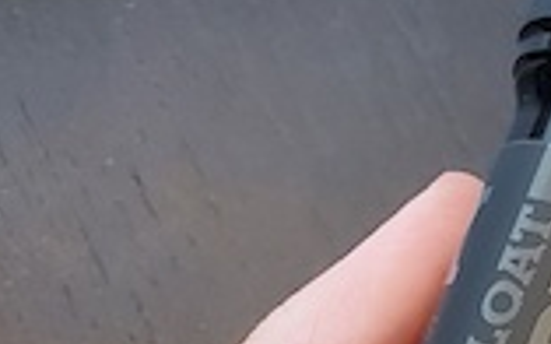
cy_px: 986
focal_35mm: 140
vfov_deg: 8.1
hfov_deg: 14.2
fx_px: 2102
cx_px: 762
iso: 250
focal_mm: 4.3
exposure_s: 1/40
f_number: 2.4
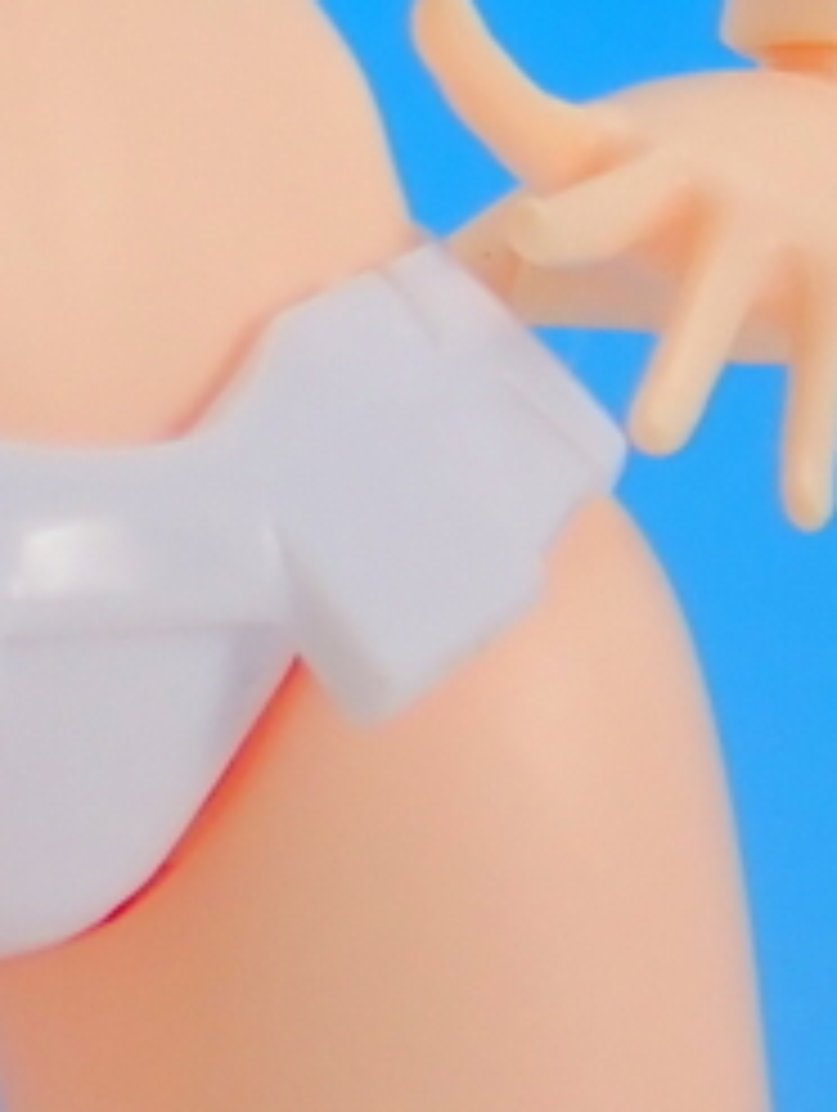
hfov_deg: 3.6
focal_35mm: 414
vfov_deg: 4.7
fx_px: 13313
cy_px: -1026
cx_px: -423
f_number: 4.9
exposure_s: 1/15
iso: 100
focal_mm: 18
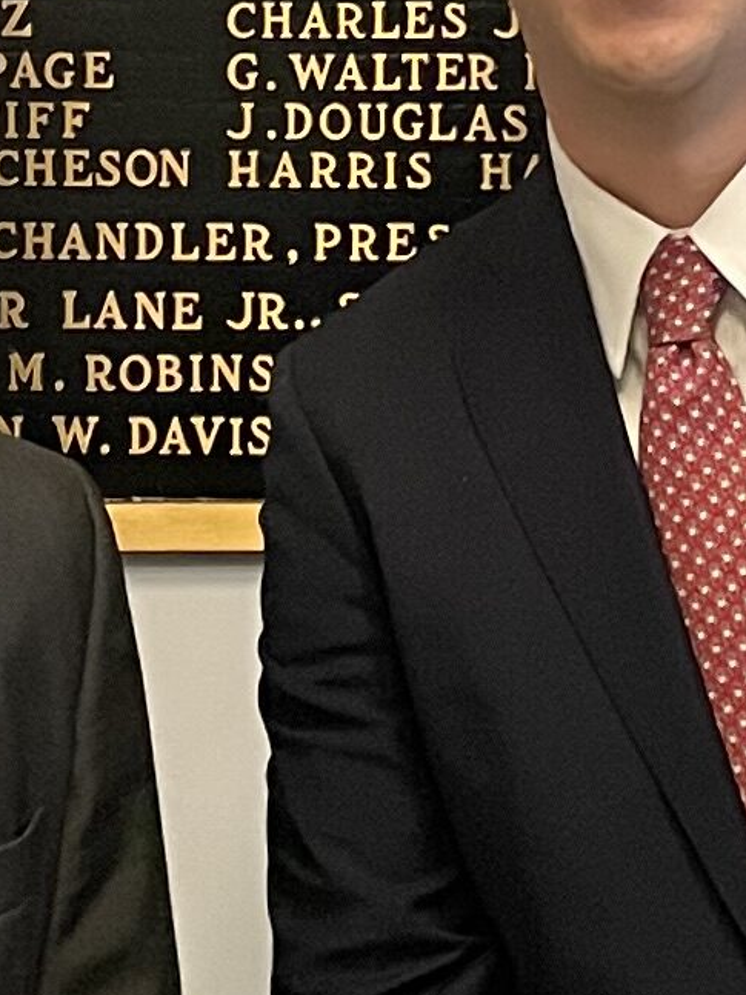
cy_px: 82
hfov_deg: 9.1
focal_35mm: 162
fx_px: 4656
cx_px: 217
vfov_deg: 12.1
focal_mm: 4.2
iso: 400
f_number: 1.6
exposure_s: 1/60
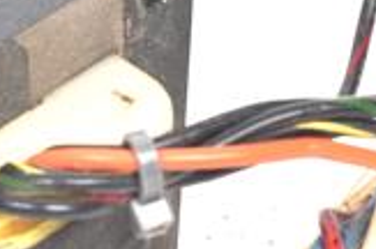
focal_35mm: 177
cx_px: -46
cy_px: 166
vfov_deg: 7.7
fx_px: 1845
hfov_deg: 11.5
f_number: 13
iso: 200
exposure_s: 1/200
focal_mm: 32
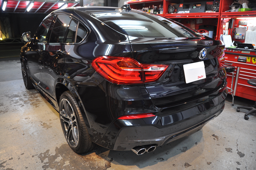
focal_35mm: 27
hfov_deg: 67.4
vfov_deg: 47.8
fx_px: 192
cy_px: 85
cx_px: 128
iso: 500
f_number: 3.5
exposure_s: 1/25
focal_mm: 18
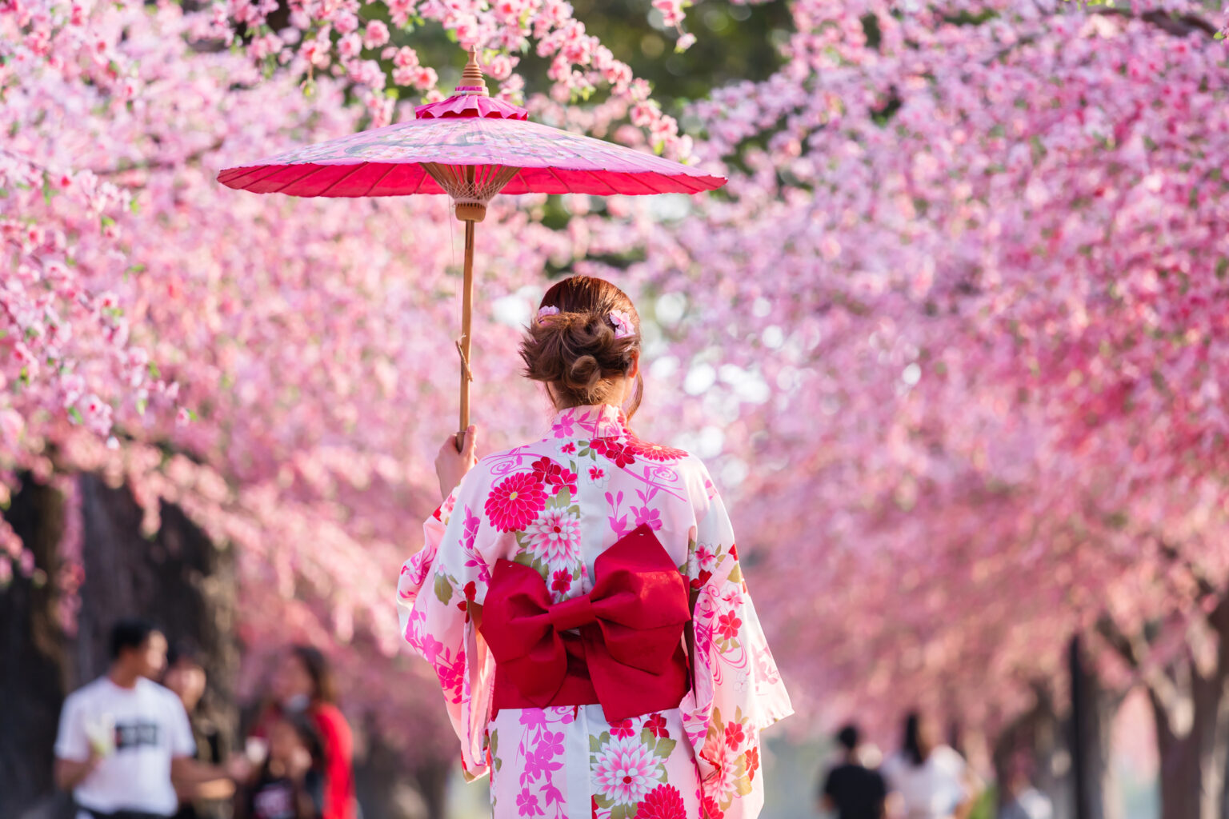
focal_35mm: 200
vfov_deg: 6.9
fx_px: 6827
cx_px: 614
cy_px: 410
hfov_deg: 10.3
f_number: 4
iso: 400
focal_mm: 200
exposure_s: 1/640
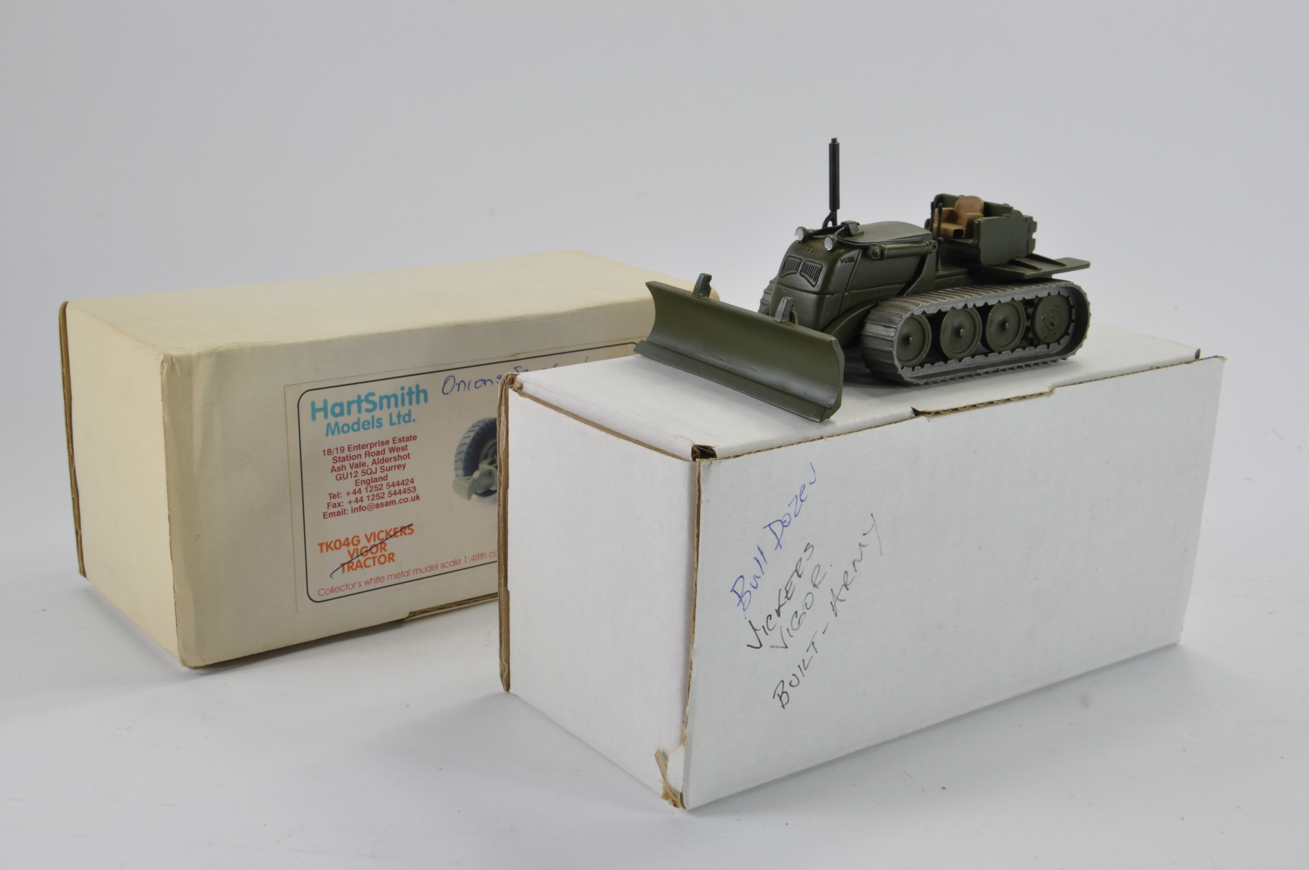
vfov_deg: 28.0
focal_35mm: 48
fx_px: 1743
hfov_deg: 41.2
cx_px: 654
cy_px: 435
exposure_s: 1/13
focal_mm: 32
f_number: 29
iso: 200
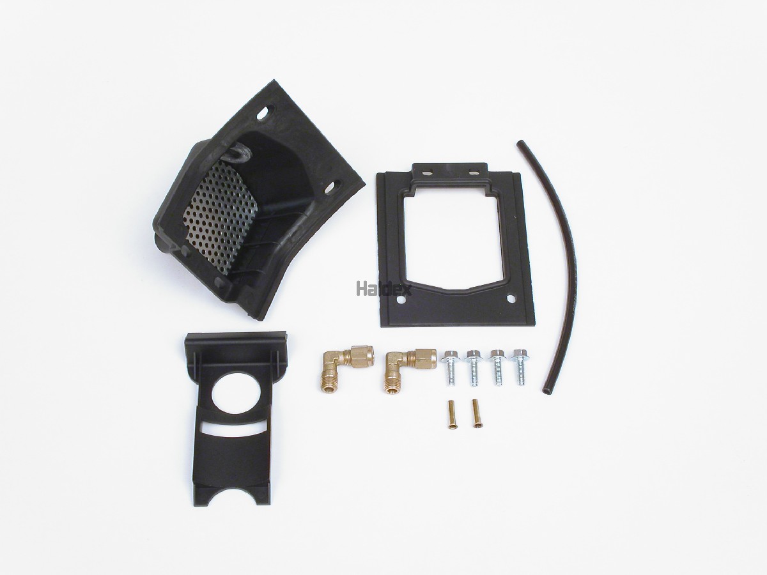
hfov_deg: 34.9
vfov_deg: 26.6
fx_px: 1219
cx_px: 384
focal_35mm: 55
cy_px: 288
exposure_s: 1.5
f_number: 6.7
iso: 100
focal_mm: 11.3
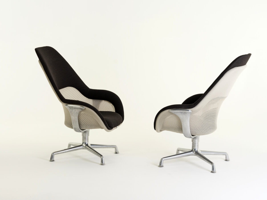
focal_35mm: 87
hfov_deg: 22.5
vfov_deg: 17.0
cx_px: 134
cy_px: 100
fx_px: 671
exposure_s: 1/30
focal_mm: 110
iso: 400
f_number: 11
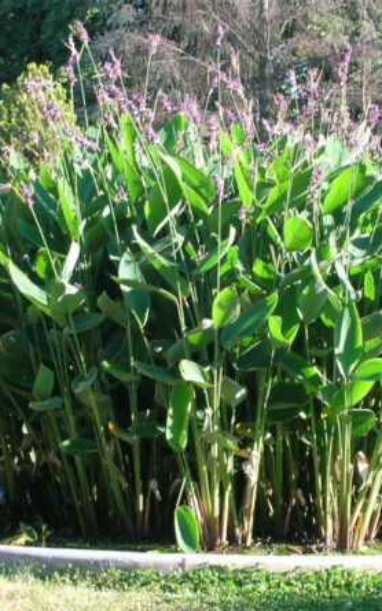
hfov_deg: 13.1
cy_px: 307
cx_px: 257
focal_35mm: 100
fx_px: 1666
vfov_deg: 20.8
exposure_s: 1/29.4
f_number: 6.6
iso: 50
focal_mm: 11.7
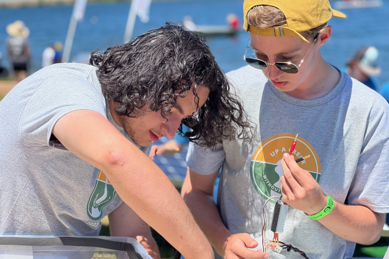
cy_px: 136
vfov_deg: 16.8
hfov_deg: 25.1
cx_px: 196
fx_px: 875
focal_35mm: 81
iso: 32
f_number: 2.8
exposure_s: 1/306
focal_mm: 9
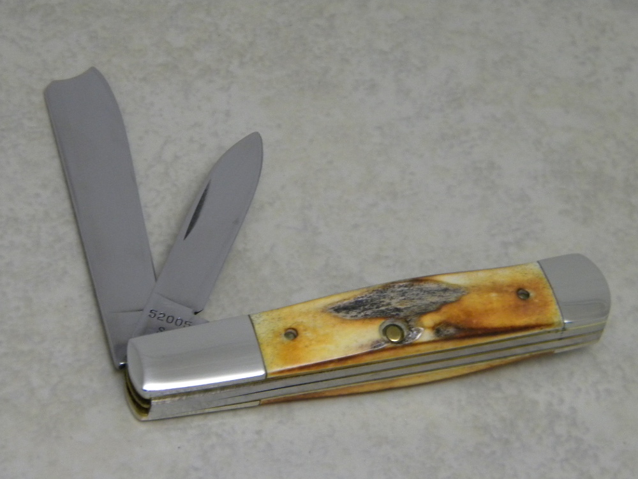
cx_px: 319
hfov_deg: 18.7
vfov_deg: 14.1
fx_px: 1935
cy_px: 240
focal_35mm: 105
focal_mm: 19
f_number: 4.7
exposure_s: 1/20
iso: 400
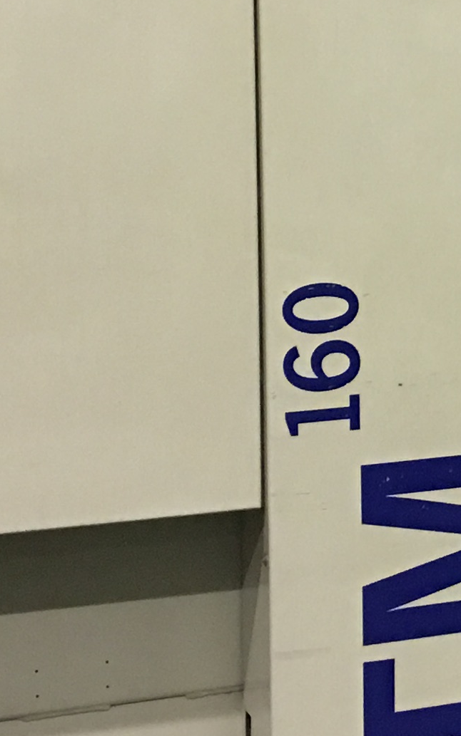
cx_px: 945
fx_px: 2411
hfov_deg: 10.1
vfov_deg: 17.2
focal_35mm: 120
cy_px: 86
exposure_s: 1/17
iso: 100
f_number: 2.2
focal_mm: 4.15
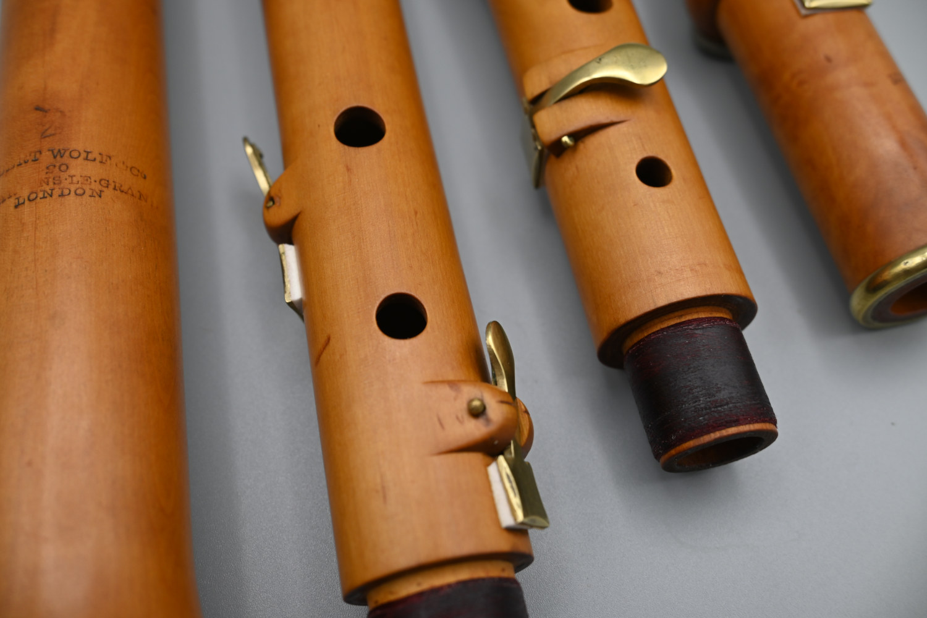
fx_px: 811
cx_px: 464
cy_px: 309
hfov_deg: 59.5
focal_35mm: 32
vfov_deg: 41.7
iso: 125
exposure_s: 1/100
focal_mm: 21
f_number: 5.6
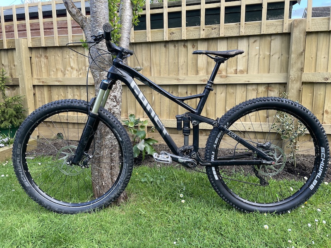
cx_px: 166
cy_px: 124
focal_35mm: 26
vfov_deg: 53.1
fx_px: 249
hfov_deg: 67.3
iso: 32
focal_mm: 4.2
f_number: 1.6
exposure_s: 1/195
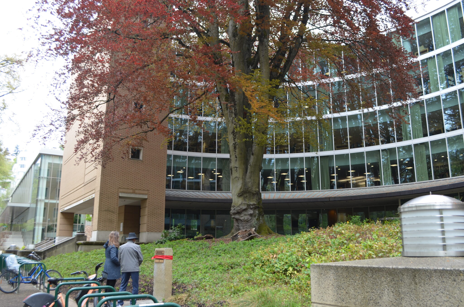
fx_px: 386
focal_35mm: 30
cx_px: 232
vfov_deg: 43.4
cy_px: 154
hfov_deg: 62.0
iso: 220
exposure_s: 1/125
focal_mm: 20
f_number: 5.6
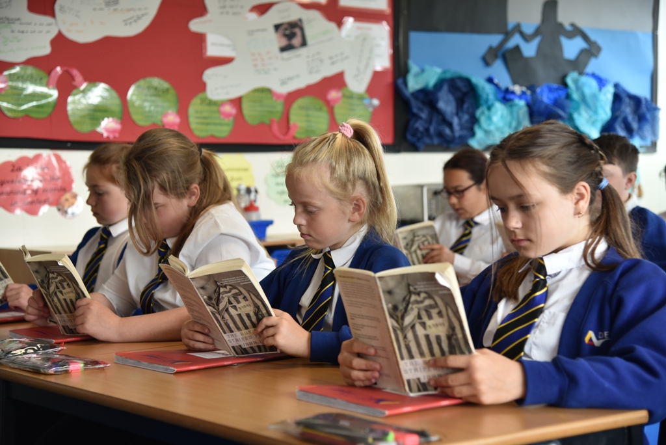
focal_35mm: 65
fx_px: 1203
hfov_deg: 30.9
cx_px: 333
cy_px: 222
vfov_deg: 20.9
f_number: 4
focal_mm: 65
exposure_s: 1/125
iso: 400
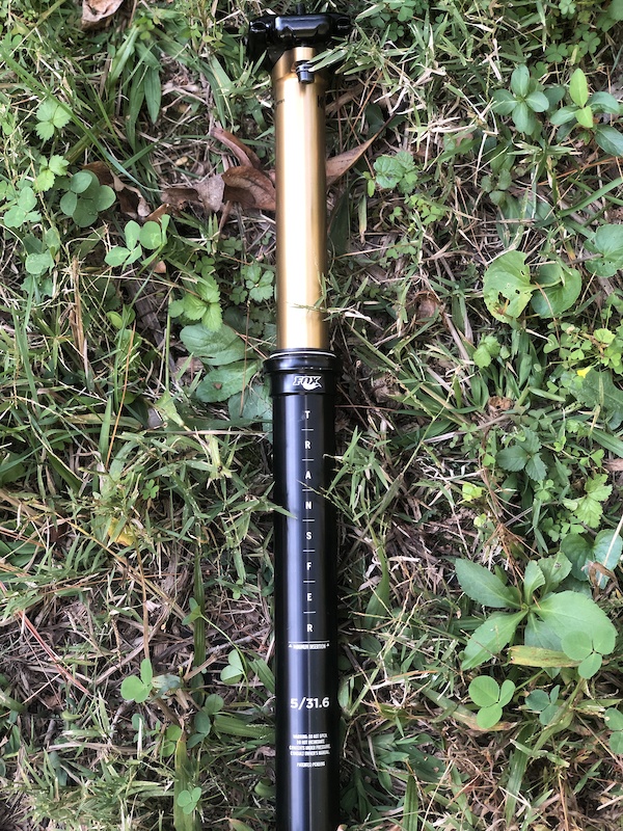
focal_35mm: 52
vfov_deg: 36.8
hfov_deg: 28.0
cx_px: 312
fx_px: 1248
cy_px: 416
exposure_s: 1/60
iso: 64
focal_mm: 6
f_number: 2.4
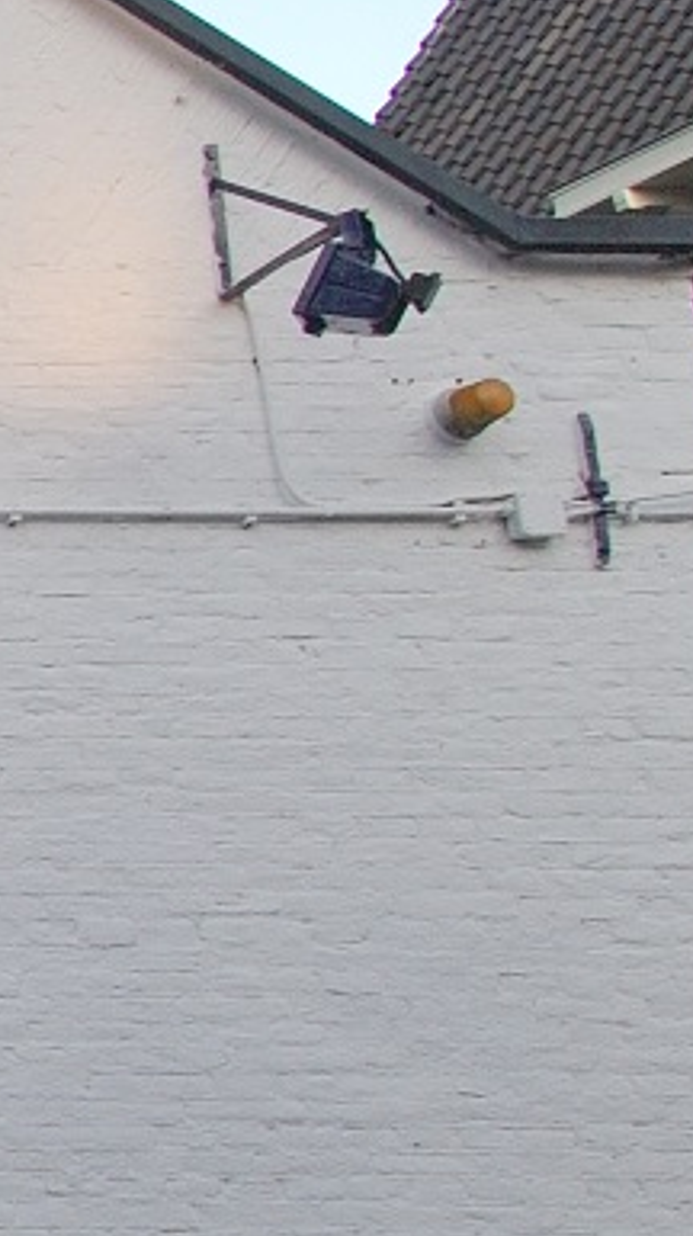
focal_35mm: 95
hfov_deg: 8.6
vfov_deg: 22.5
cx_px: -1810
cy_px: 632
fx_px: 3110
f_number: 8
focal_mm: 12
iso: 200
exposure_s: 1/80
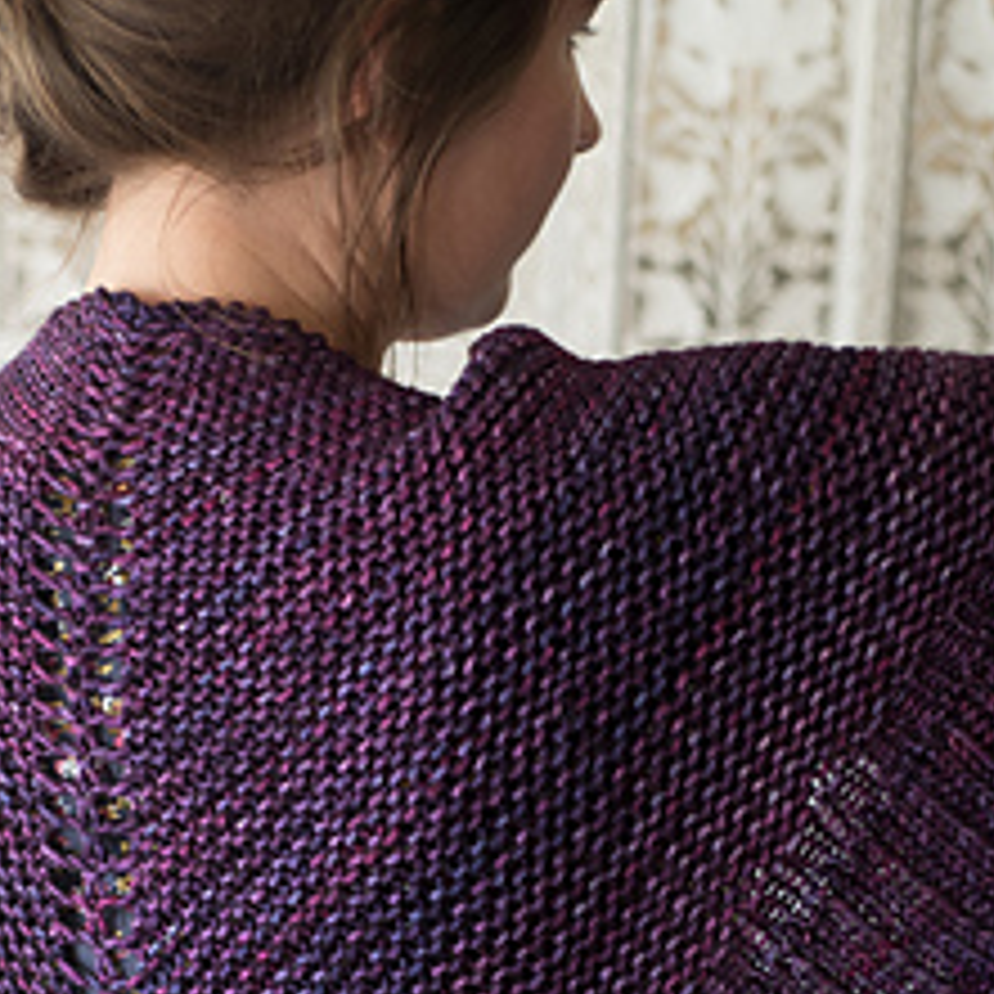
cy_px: 1012
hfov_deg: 18.1
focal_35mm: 96
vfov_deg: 17.6
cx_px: 414
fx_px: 3119
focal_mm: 50
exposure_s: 1/100
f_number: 2.8
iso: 1250
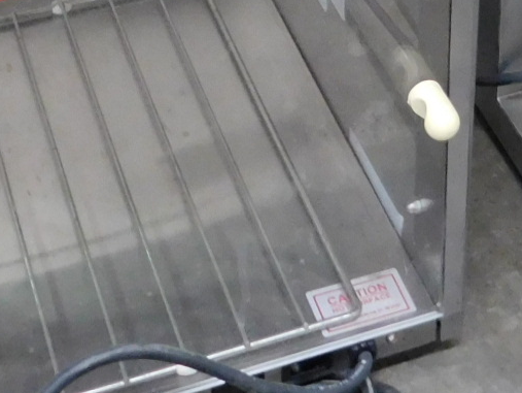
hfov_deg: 19.0
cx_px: 317
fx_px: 1554
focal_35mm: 103
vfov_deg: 13.5
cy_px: -216
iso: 400
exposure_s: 1/10
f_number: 3
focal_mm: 4
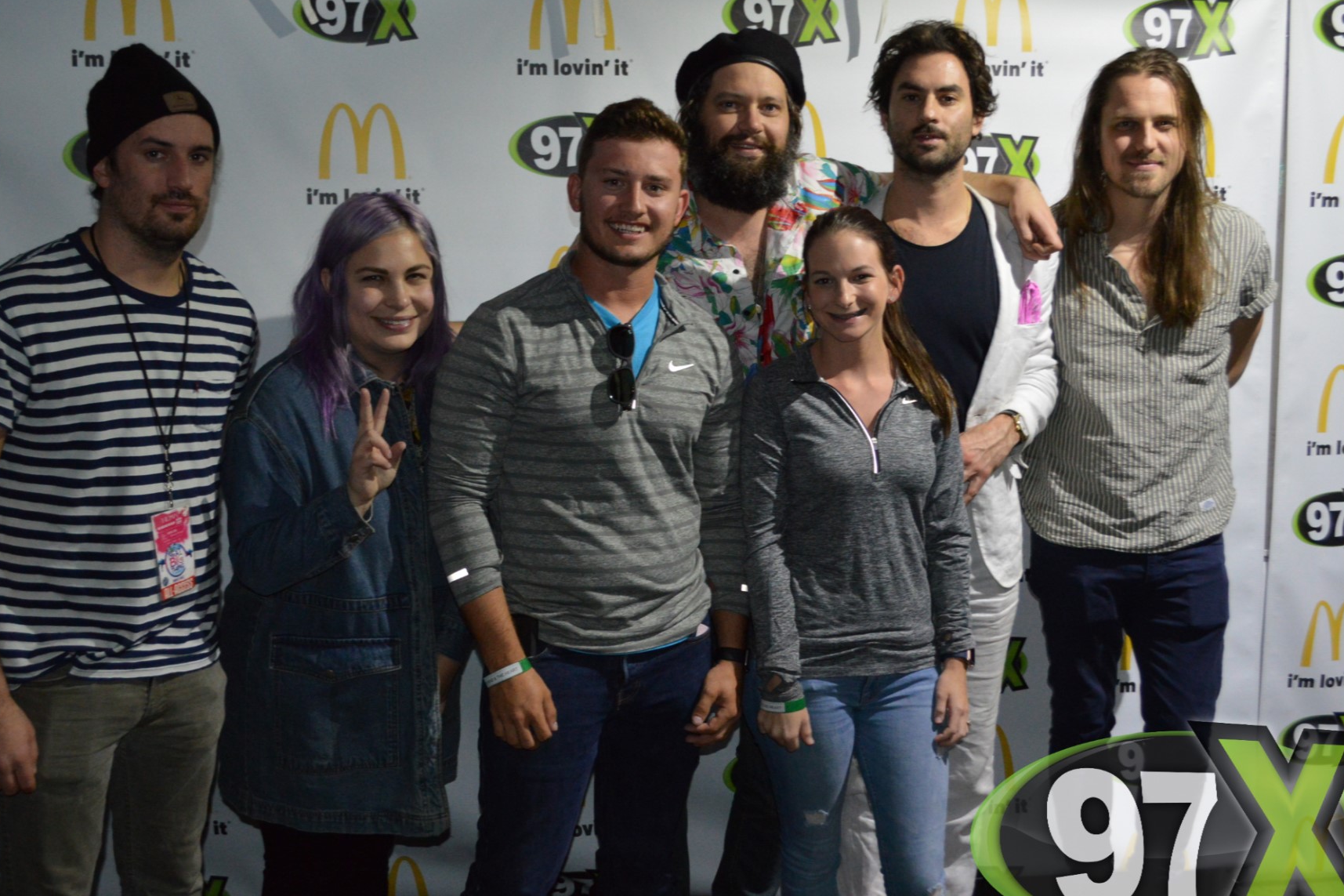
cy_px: 452
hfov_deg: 47.4
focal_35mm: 41
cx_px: 629
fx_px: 1530
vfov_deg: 32.6
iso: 1800
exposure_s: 1/60
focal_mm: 24
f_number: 4
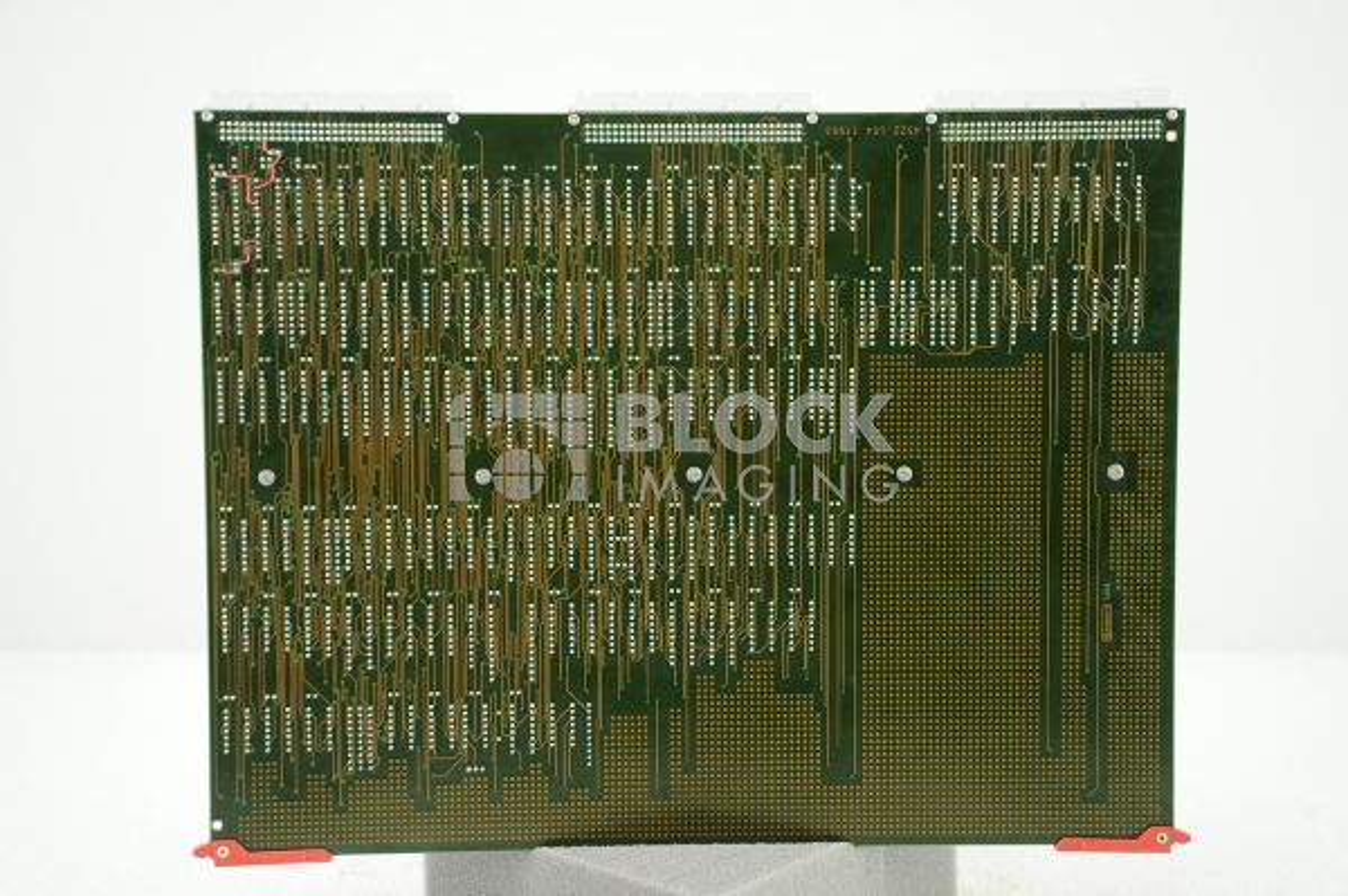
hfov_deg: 31.0
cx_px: 674
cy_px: 448
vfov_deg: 20.9
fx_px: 2432
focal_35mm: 65
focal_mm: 65
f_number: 5
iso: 800
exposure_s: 1/100
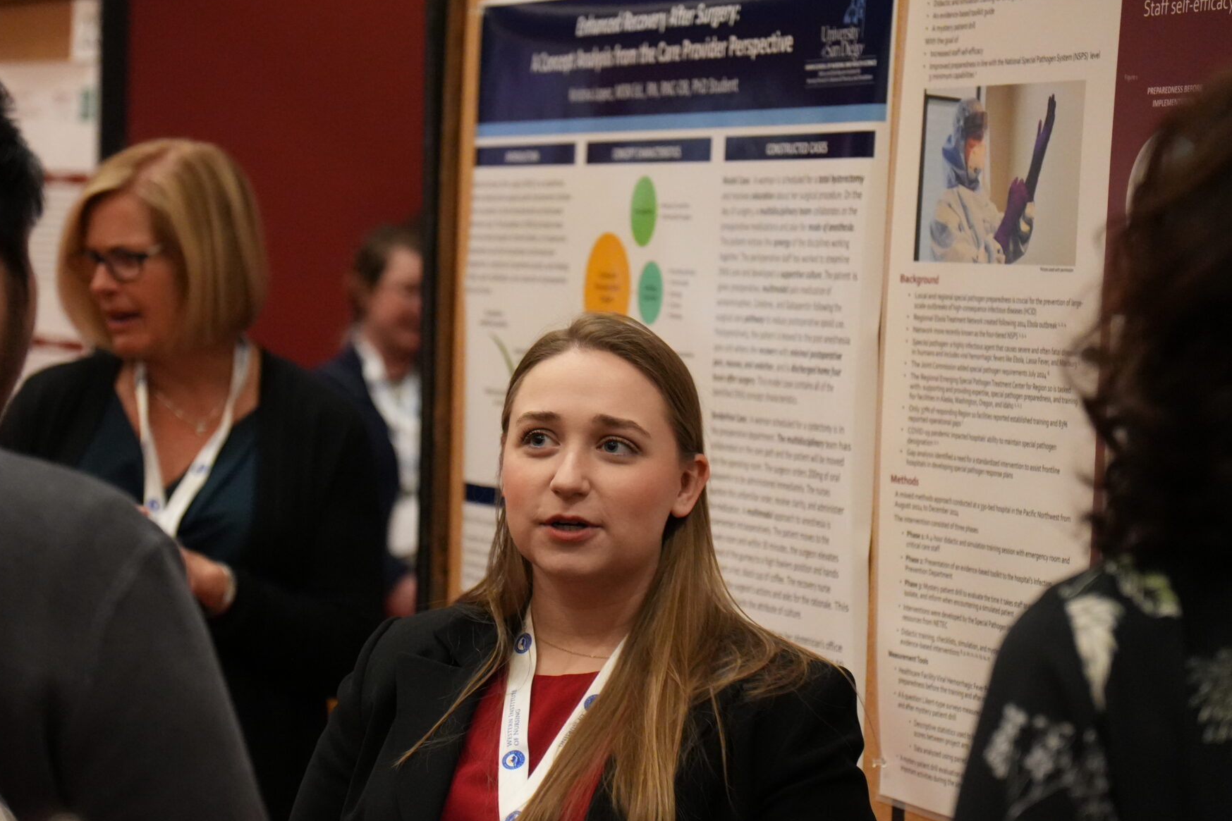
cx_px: 556
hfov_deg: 16.6
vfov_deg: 11.1
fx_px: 4209
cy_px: 473
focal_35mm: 123
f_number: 2.8
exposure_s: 1/160
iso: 4000
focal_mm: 70
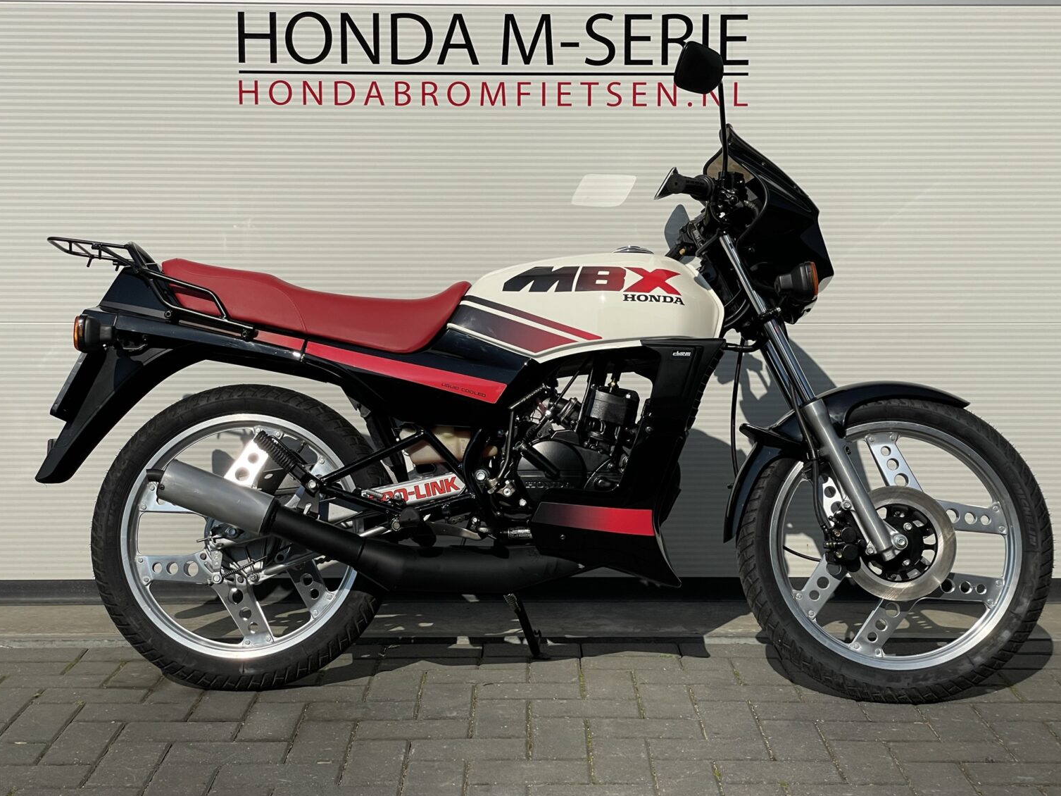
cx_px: 536
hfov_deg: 36.2
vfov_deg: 27.5
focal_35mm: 53
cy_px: 392
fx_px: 1624
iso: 25
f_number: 2
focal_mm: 6
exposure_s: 1/4785
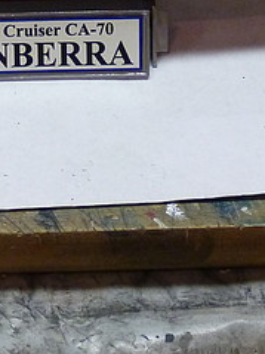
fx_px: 1502
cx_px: -27
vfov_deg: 13.1
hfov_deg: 10.0
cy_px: -53
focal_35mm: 147
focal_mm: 7.8
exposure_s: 1/30
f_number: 4.3
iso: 400
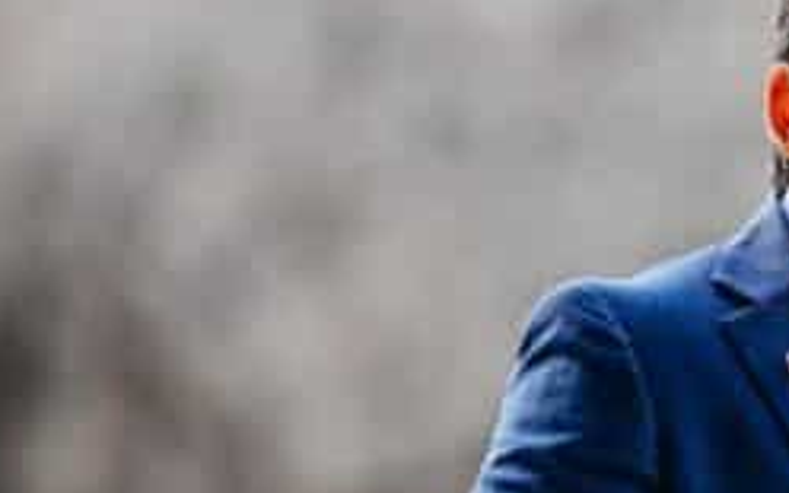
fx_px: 7117
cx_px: 989
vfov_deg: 4.0
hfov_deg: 6.3
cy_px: 425
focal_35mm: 331
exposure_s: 1/640
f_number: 1.6
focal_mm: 105
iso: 125
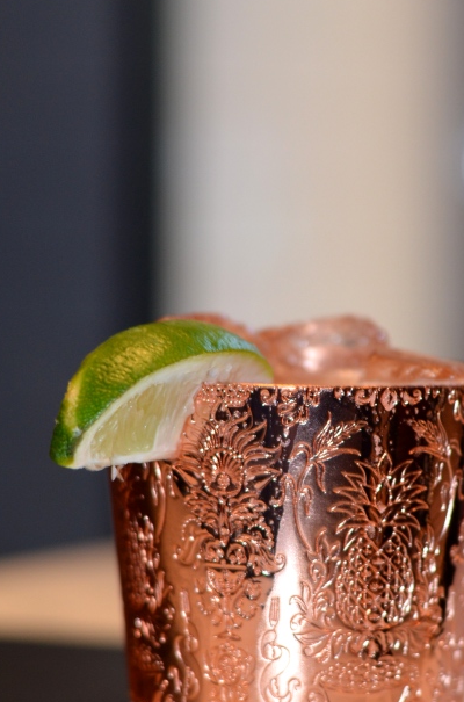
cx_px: 321
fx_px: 2469
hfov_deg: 10.7
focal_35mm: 127
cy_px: 372
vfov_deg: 16.2
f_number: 2.8
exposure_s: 1/60
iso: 560
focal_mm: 50
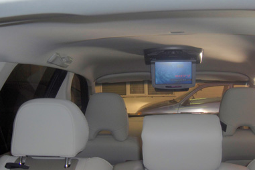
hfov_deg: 41.1
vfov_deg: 28.1
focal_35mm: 48
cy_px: 79
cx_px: 141
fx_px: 340
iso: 100
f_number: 2.8
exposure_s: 1/60
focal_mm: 8
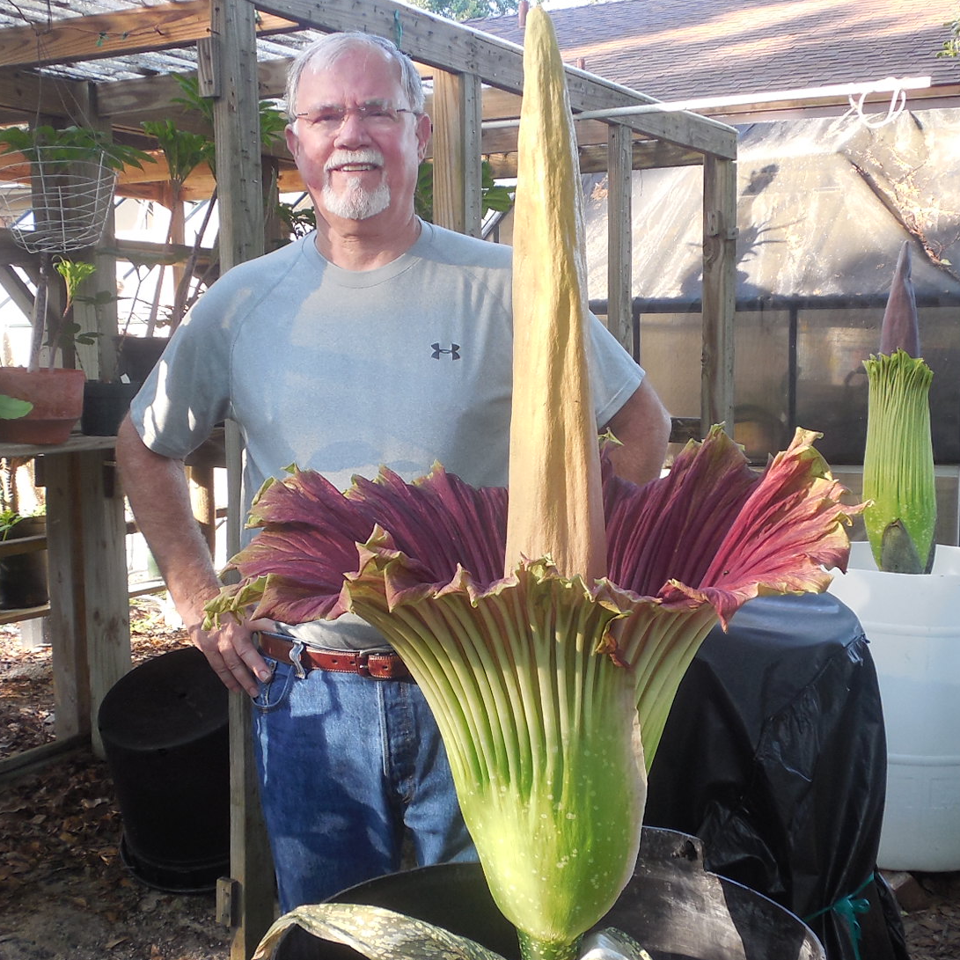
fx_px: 1443
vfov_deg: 36.8
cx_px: 503
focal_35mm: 46
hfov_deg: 36.8
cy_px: 519
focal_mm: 4.5
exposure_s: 1/50
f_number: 3.3
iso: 125
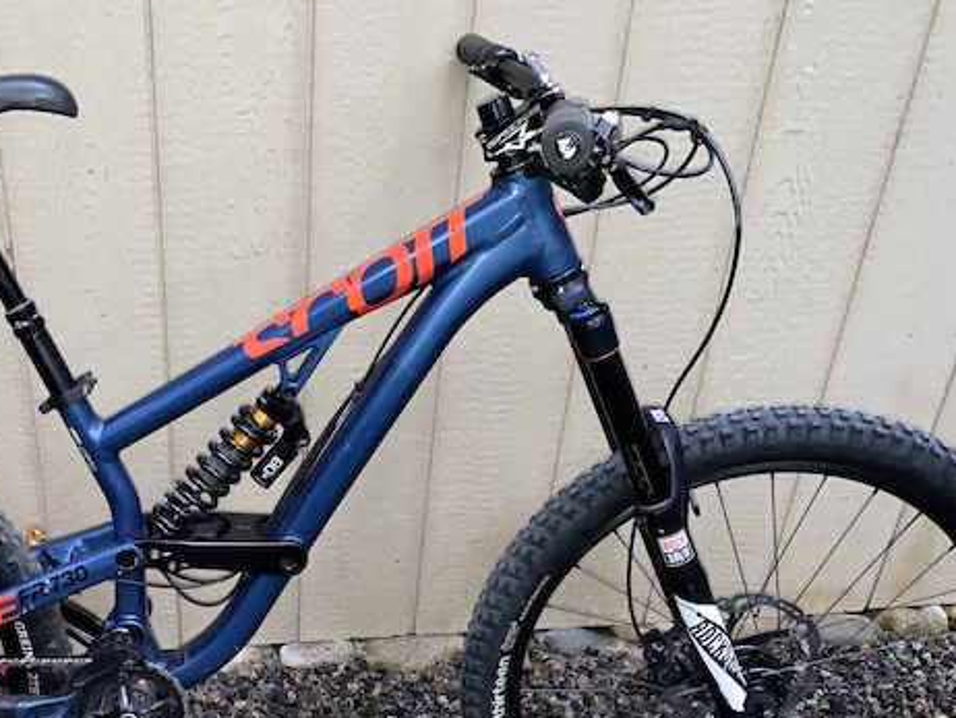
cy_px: 588
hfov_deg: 41.1
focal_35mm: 45
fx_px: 1243
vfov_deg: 31.3
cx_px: 267
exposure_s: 1/4
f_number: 1.8
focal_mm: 4.25
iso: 250
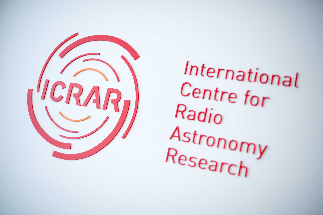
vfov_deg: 27.0
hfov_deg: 39.6
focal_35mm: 50
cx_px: 162
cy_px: 108
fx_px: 448
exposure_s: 1/125
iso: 400
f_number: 1.8
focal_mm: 50
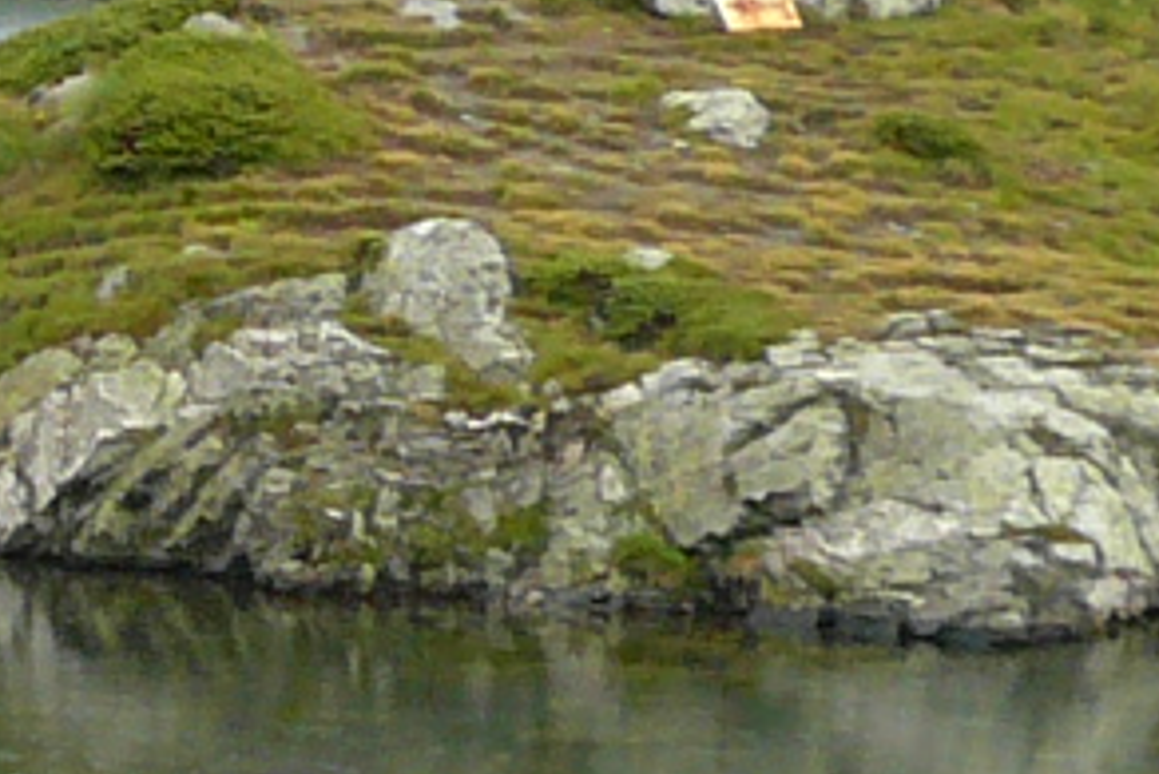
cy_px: 476
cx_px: -1000
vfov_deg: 6.7
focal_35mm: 204
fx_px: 6571
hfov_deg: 9.5
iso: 100
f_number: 2.8
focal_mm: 4.6
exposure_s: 1/80
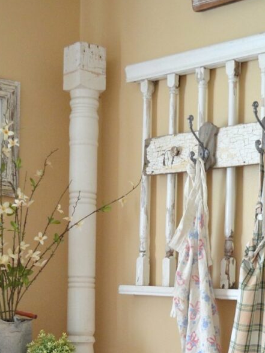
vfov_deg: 25.1
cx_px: 177
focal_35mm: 74
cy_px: 351
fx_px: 755
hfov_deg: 19.9
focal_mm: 20
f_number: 4
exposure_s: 1/60
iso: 800
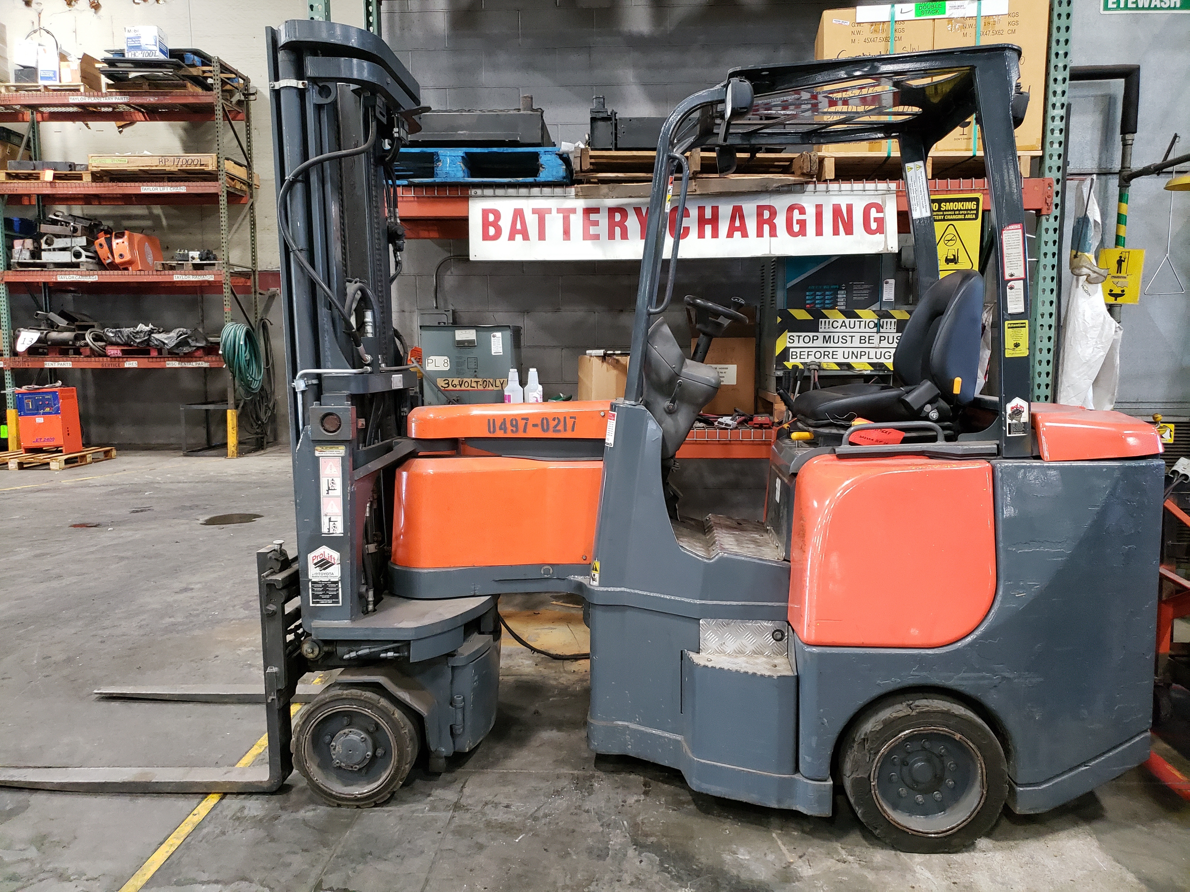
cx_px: 595
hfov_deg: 67.3
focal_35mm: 26
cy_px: 446
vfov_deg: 53.1
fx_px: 894
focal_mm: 4.3
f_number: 1.5
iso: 800
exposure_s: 1/60
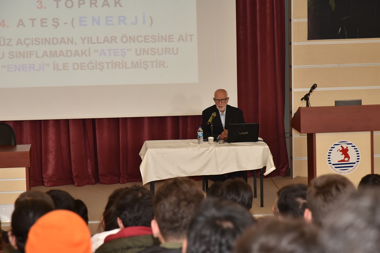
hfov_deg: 16.9
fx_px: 1277
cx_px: 189
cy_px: 126
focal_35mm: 121
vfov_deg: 11.3
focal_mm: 120
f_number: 8
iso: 1250
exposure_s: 1/60
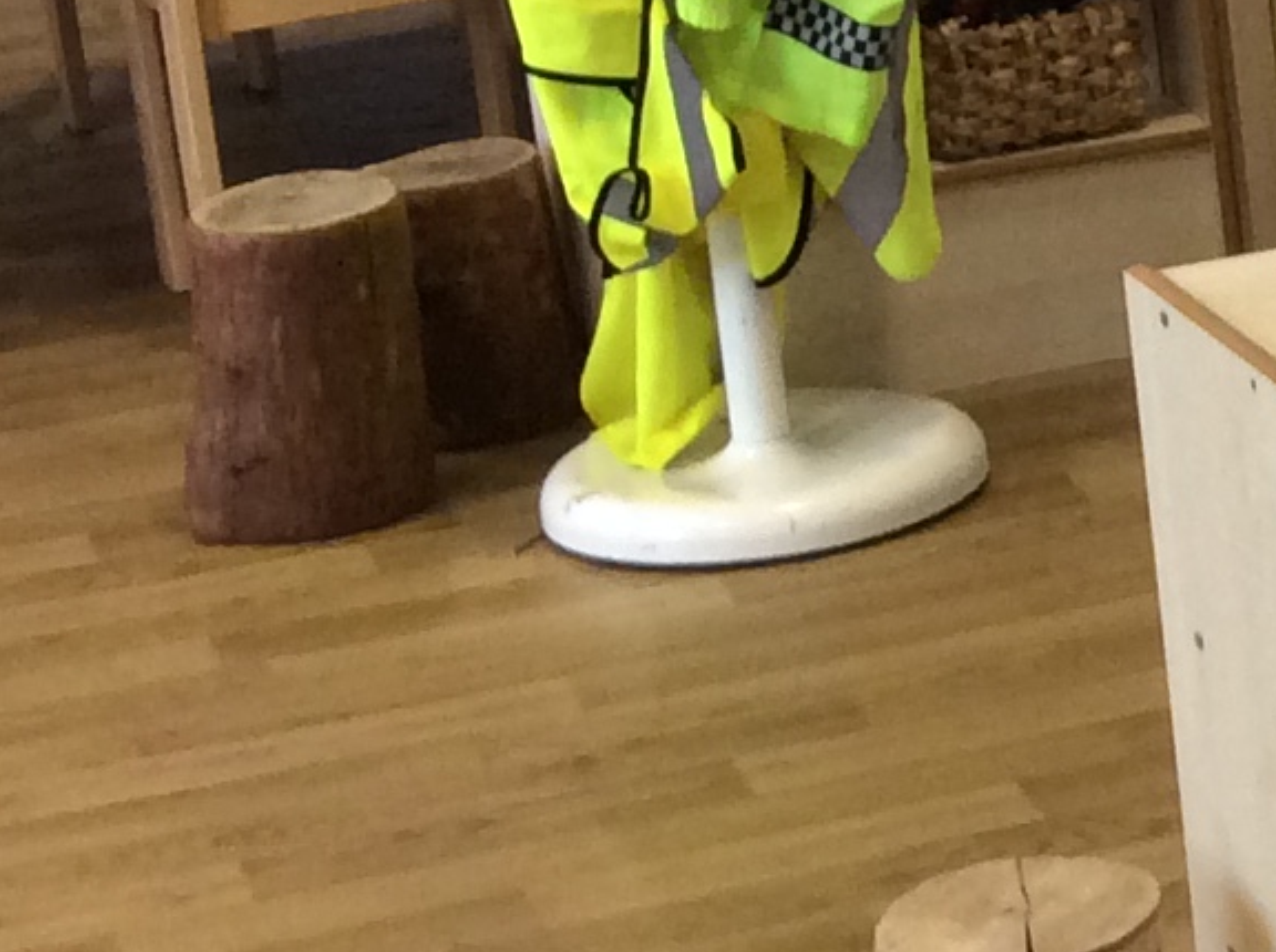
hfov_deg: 12.1
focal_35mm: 144
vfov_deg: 10.2
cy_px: 190
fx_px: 5299
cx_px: 2636
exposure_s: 1/25
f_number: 2.4
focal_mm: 3.3
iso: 80
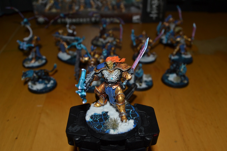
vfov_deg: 34.2
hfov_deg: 49.6
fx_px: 246
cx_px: 114
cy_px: 76
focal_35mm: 39
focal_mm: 26
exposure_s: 1/60
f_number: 8
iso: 100
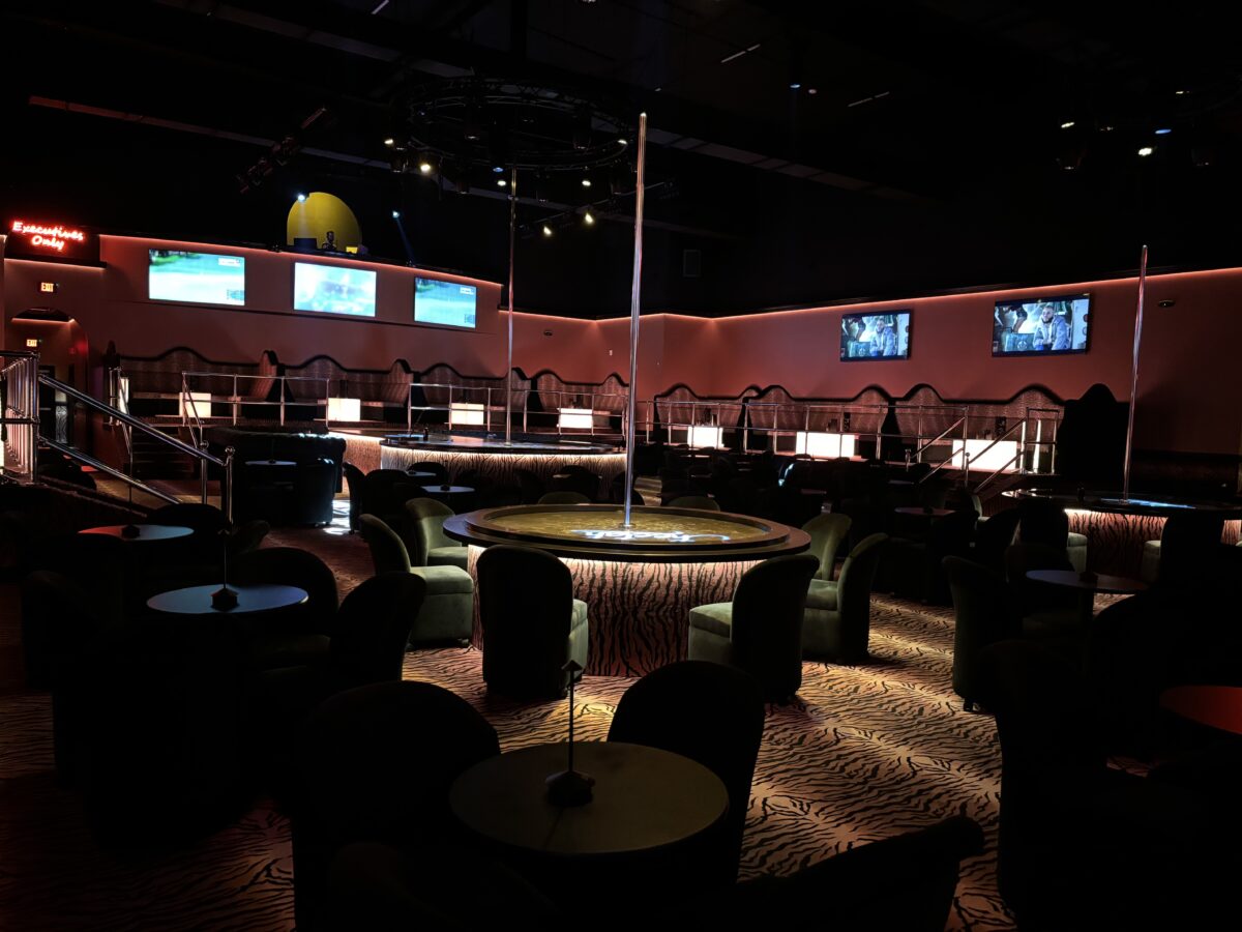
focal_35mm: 26
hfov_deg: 67.3
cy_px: 466
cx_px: 621
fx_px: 933
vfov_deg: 53.1
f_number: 1.6
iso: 1000
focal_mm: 5.96
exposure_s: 1/17
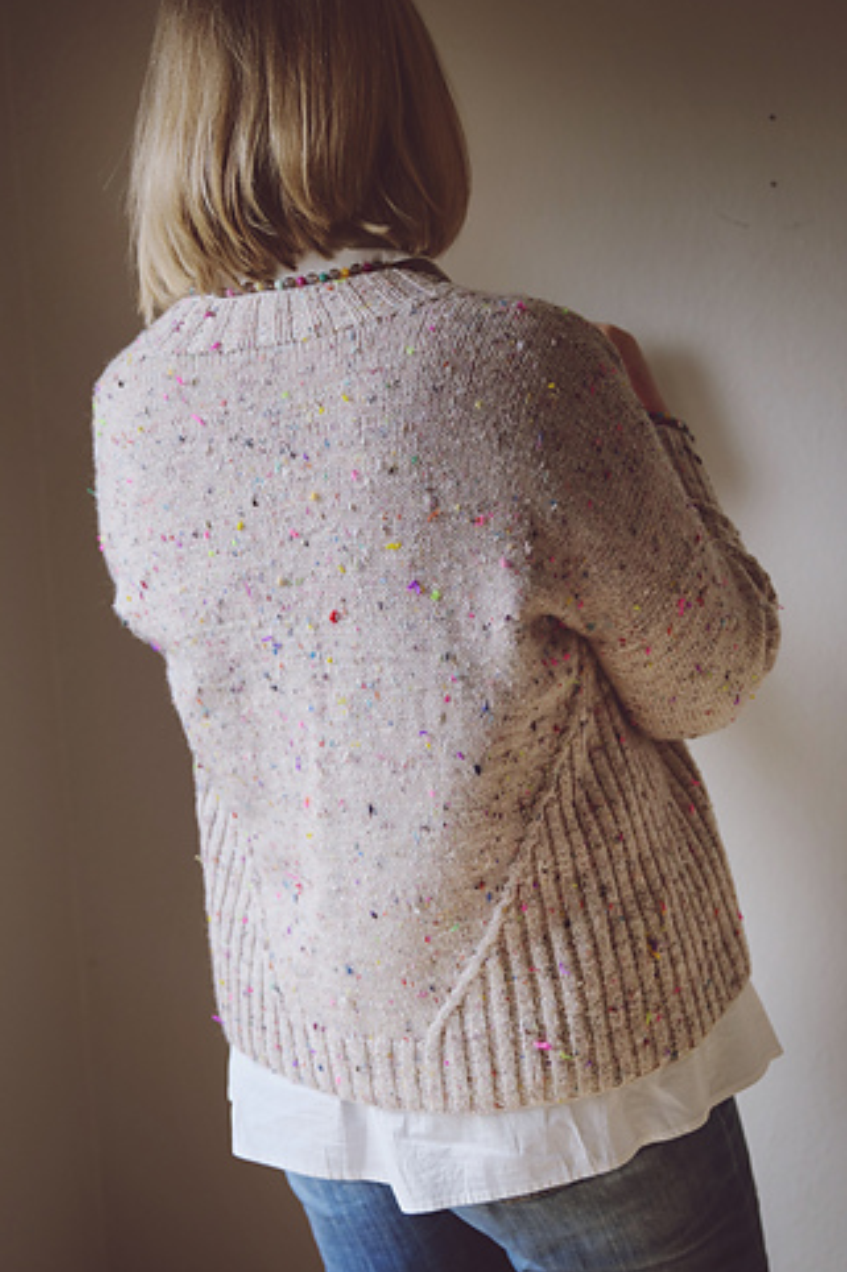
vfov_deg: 36.9
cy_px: 647
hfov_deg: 25.0
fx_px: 1907
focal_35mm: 54
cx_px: 402
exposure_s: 1/160
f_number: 2
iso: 200
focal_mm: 25
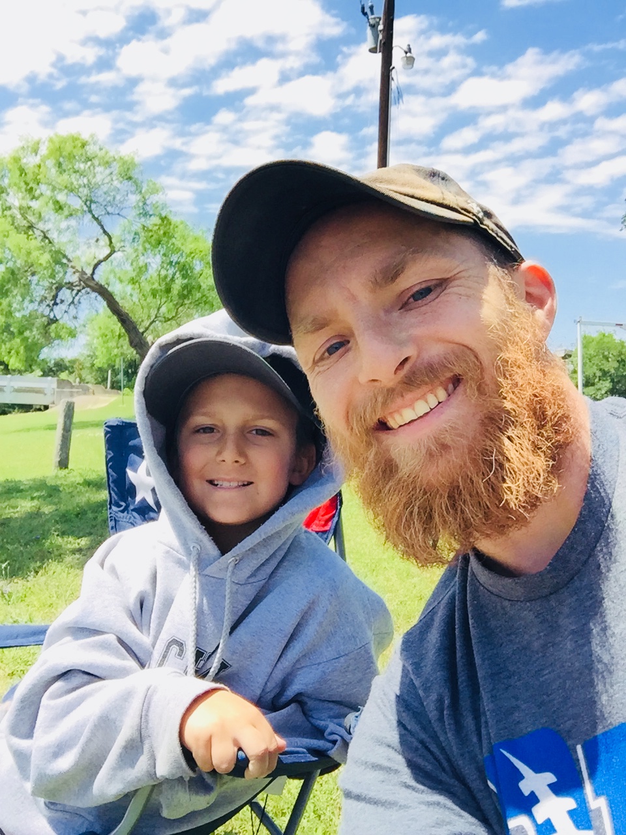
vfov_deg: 58.4
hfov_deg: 45.4
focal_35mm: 31
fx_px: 747
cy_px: 418
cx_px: 313
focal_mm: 2.65
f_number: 2.2
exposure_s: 1/529
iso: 32
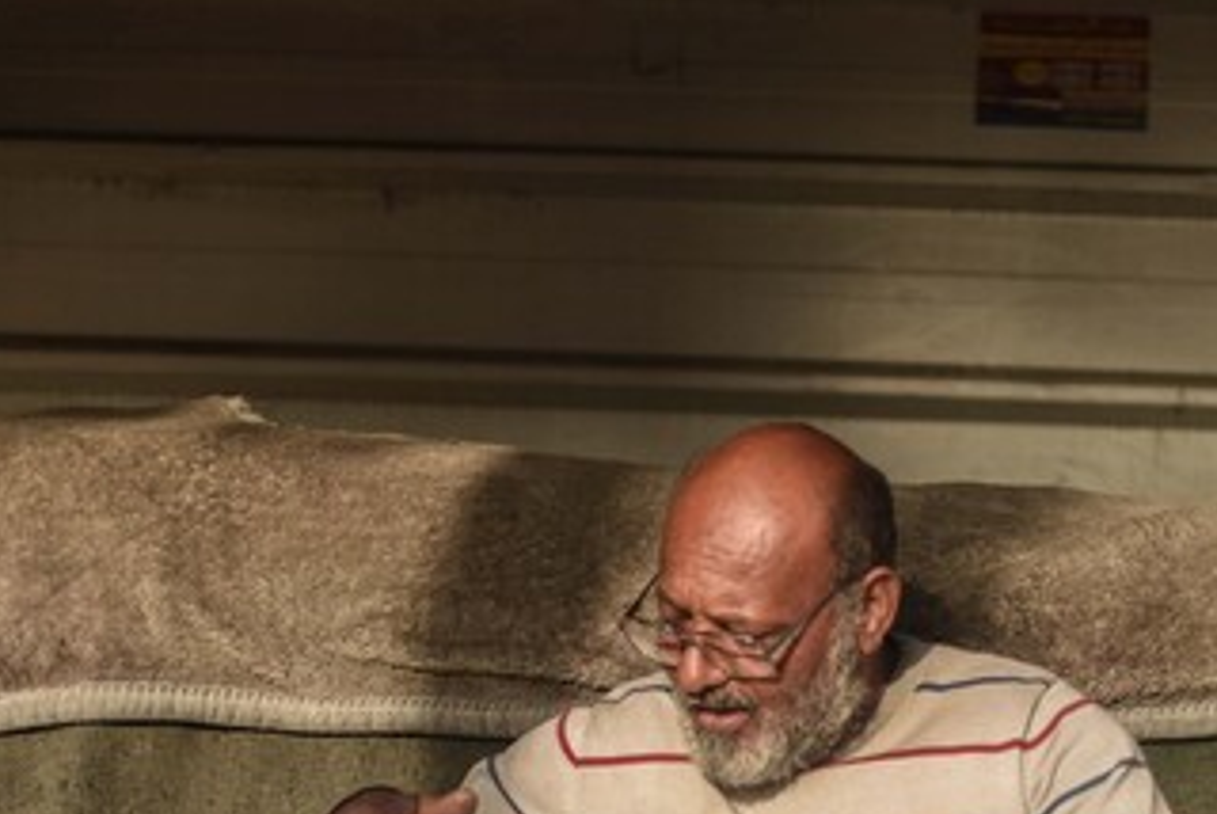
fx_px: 4229
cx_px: 647
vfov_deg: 10.9
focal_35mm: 125
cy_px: 822
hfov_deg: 16.4
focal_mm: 50
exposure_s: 1/1600
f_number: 1.4
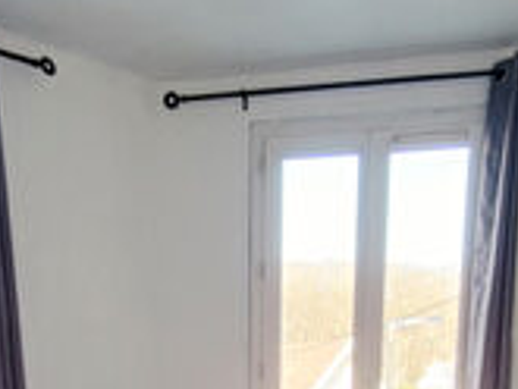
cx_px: 201
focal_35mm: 55
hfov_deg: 34.8
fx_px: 824
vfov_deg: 20.4
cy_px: 663
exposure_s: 1/60
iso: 80
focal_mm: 2.2
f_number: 2.2
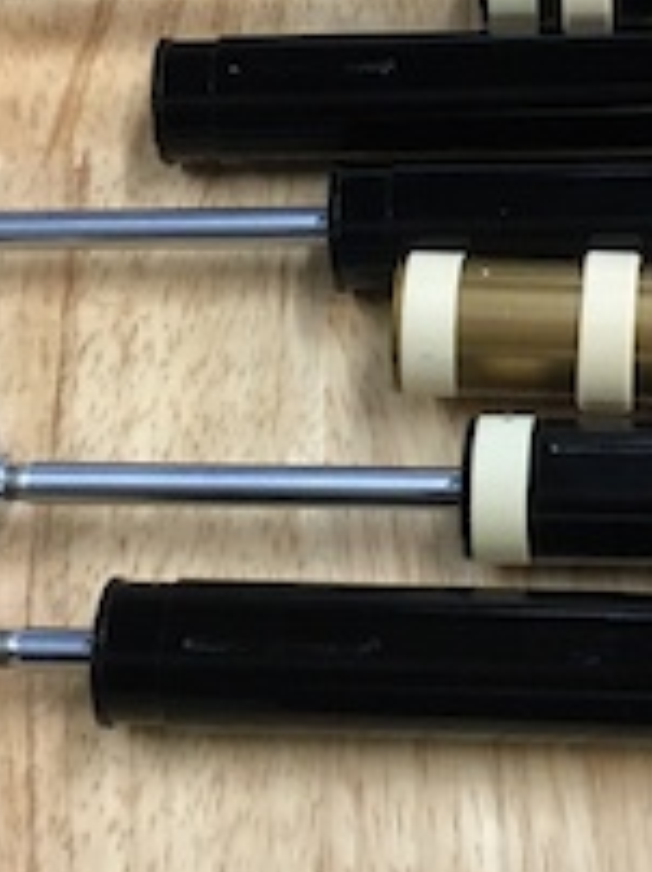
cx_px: 721
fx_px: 2894
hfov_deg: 12.6
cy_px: 112
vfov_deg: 16.9
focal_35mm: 115
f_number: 2.2
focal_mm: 4.15
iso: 80
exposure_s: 1/30
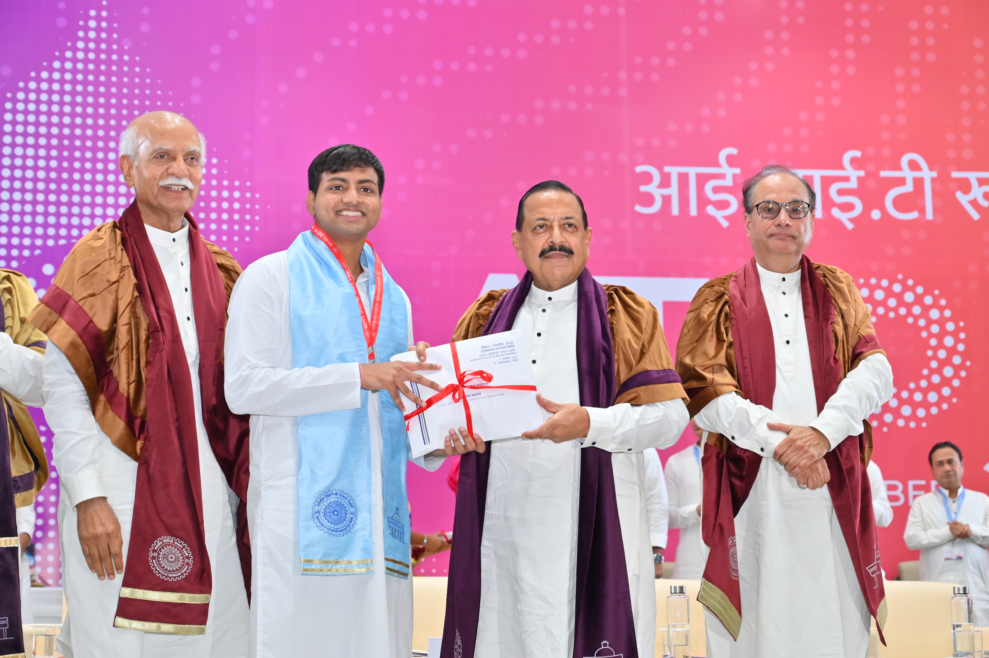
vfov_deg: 20.9
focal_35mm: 65
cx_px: 494
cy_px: 329
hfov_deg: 31.0
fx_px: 1784
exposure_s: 1/200
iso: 2000
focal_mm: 65
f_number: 5.6
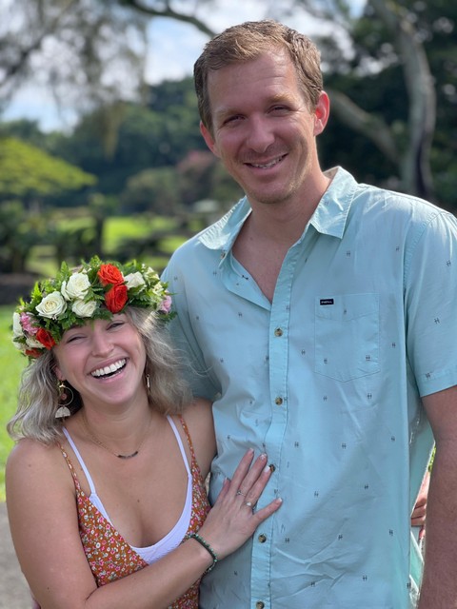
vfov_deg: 30.3
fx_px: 1127
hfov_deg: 22.9
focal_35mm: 64
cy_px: 304
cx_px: 228
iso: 20
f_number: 2.2
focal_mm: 7.5
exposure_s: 1/300
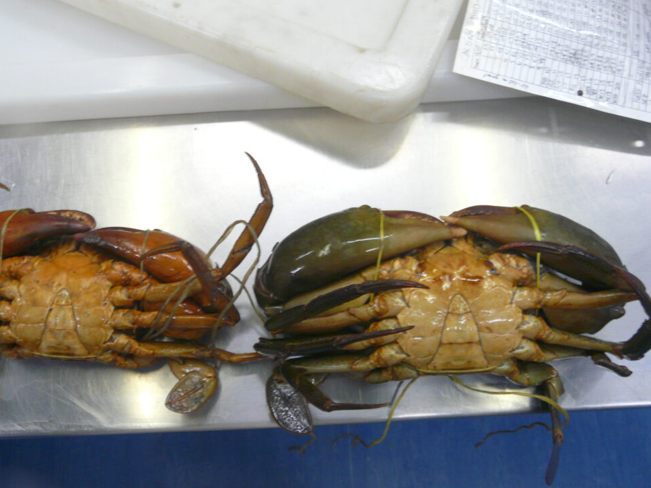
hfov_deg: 55.0
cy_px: 268
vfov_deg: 42.9
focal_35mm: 33
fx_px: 621
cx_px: 268
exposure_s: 1/13
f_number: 2.8
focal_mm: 4.6
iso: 200
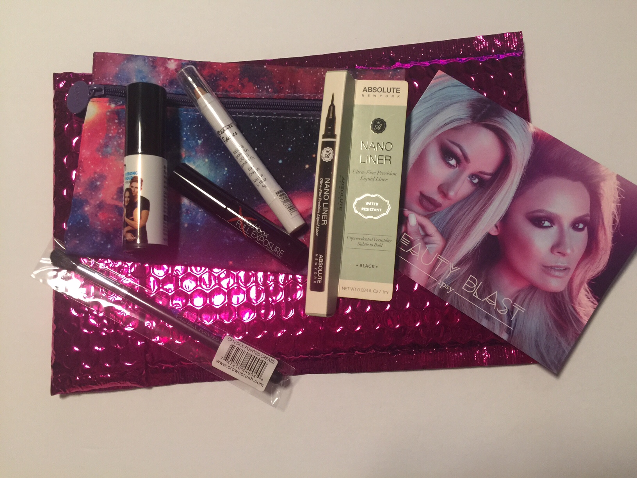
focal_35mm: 29
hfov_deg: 61.7
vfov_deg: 48.2
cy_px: 239
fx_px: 534
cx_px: 318
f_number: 2.2
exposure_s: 1/15
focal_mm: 4.15
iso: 100
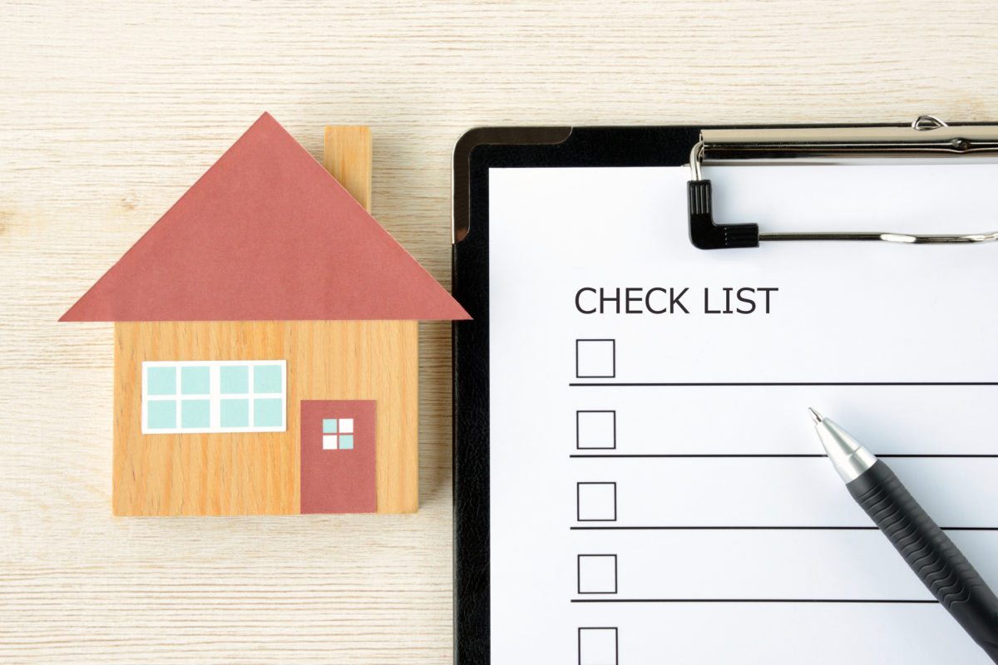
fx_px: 2273
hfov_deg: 24.8
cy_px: 332
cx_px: 499
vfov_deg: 16.7
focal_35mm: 82
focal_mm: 82
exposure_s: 1/60
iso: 640
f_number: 16
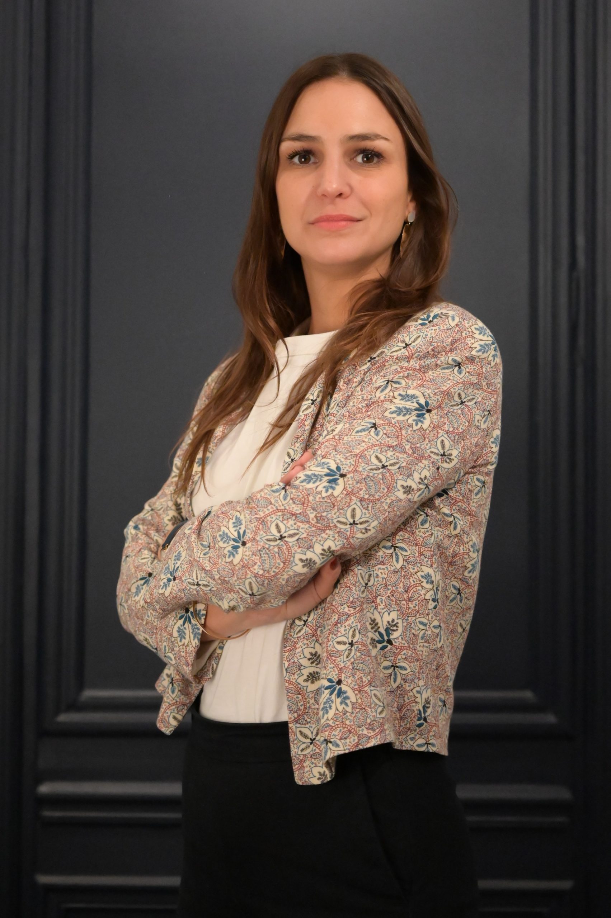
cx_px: 306
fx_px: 1275
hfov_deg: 27.0
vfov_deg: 39.6
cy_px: 459
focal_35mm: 50
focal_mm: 50
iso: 11400
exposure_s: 1/2000
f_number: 3
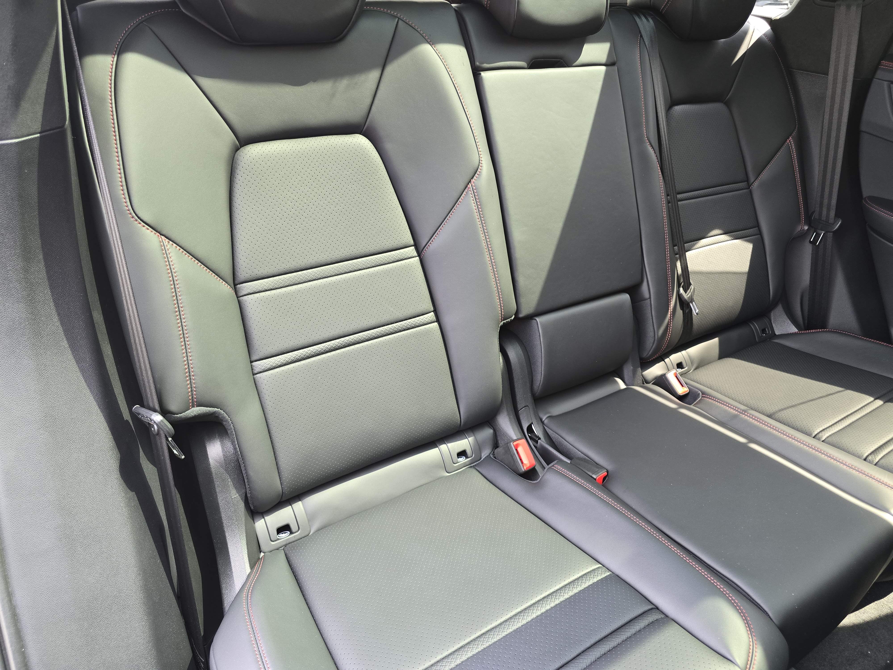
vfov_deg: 58.9
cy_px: 335
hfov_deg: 73.9
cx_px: 446
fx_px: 593
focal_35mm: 23
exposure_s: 1/120
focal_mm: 6.3
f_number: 1.7
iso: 200
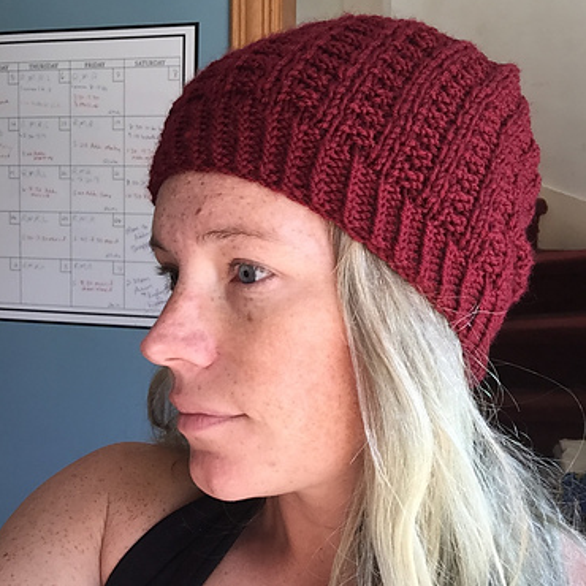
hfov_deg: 44.9
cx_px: 291
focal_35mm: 37
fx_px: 709
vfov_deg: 44.9
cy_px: 298
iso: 32
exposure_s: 1/30
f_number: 2.2
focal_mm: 2.65
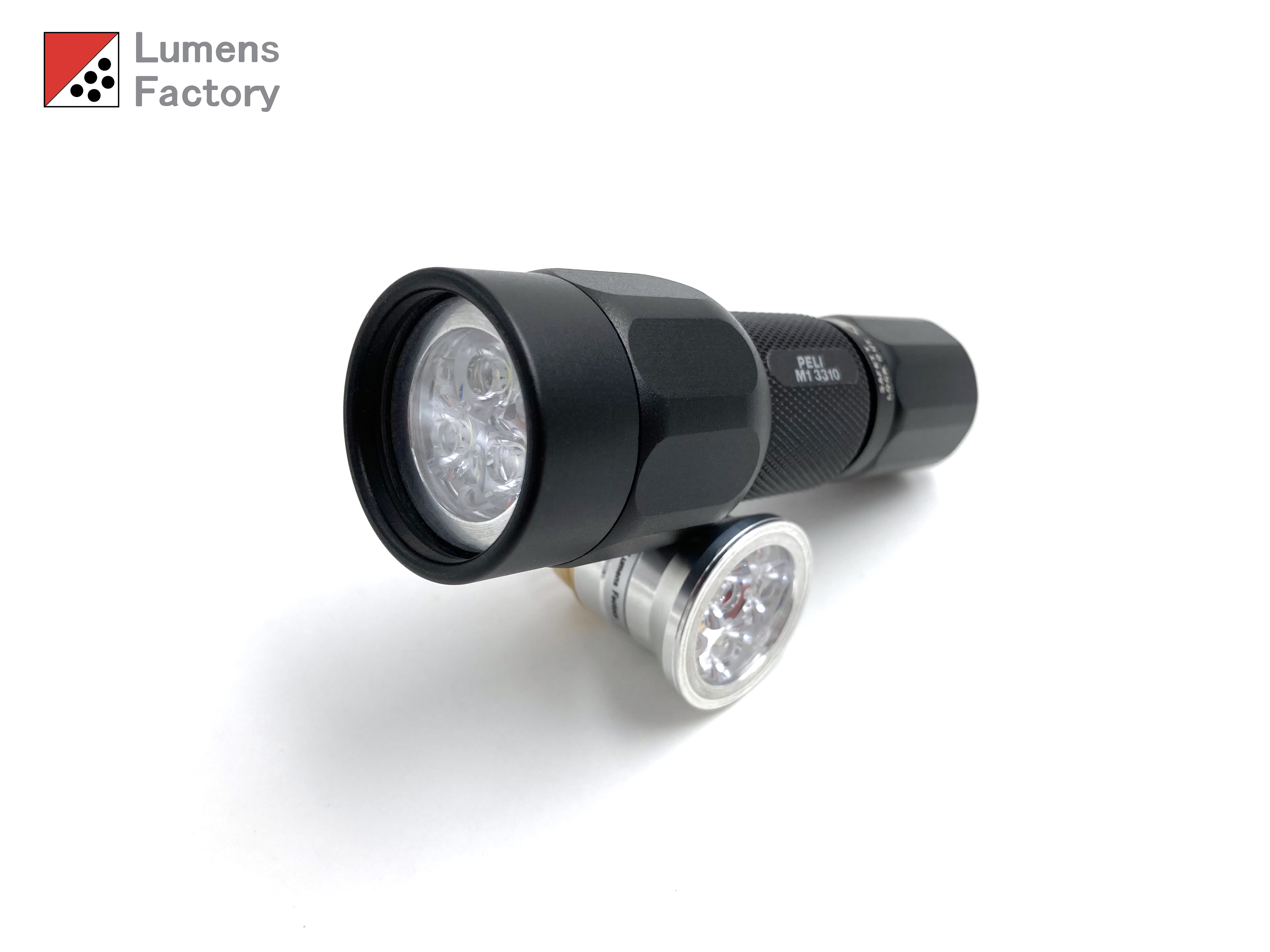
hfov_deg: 63.4
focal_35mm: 28
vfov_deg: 49.7
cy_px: 476
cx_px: 635
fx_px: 1027
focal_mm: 3.99
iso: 20
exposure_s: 1/276
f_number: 1.8
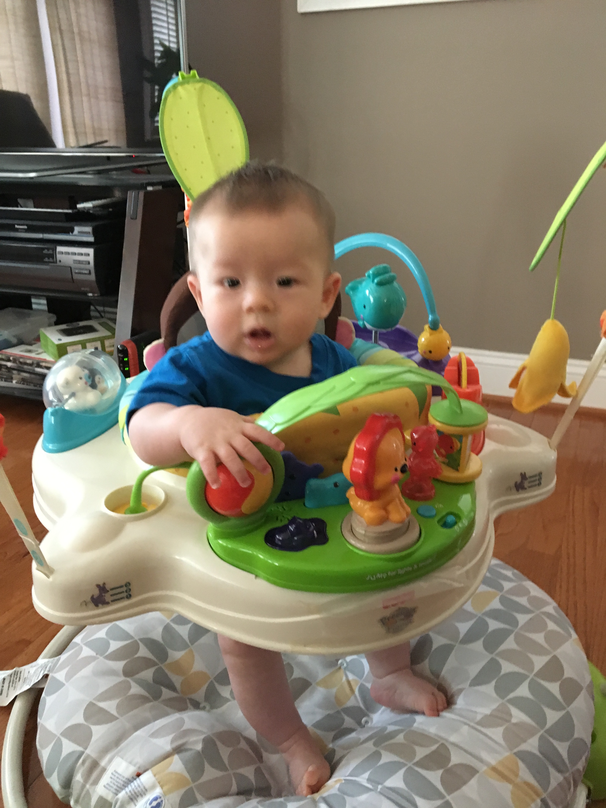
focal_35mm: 29
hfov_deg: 48.2
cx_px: 303
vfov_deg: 61.7
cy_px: 404
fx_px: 677
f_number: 2.2
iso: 400
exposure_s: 1/15
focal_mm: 4.15
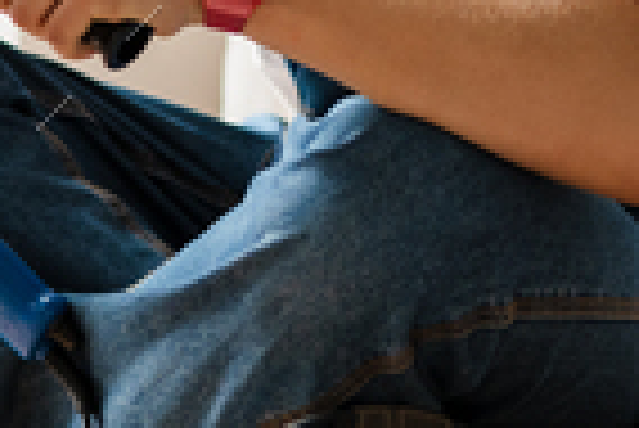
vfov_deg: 4.4
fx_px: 5526
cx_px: -284
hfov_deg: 6.5
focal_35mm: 311
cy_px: -38
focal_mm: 50
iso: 400
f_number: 1.8
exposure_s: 1/200
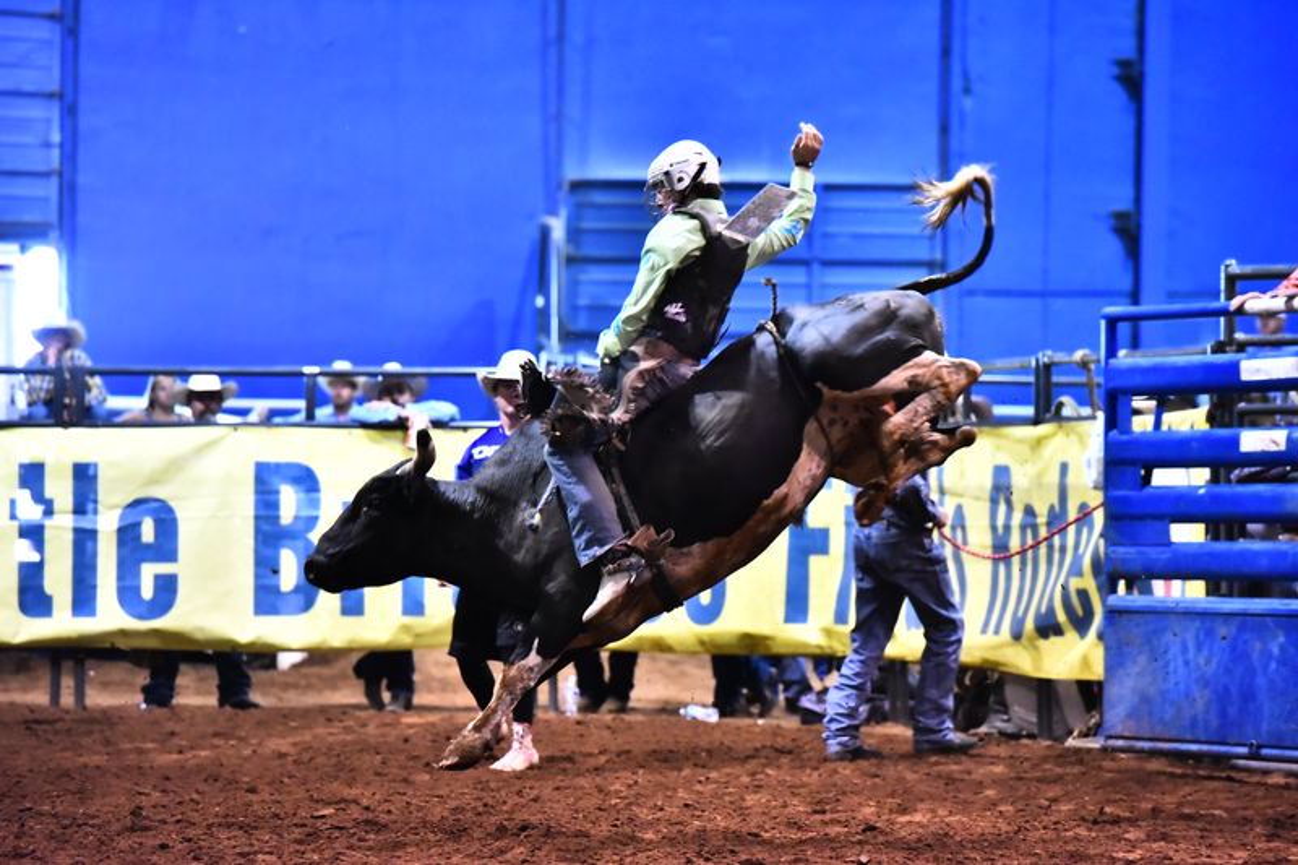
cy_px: 432
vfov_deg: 7.4
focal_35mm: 185
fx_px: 6668
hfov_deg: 11.1
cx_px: 649
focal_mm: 185
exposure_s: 1/400
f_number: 4
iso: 12800
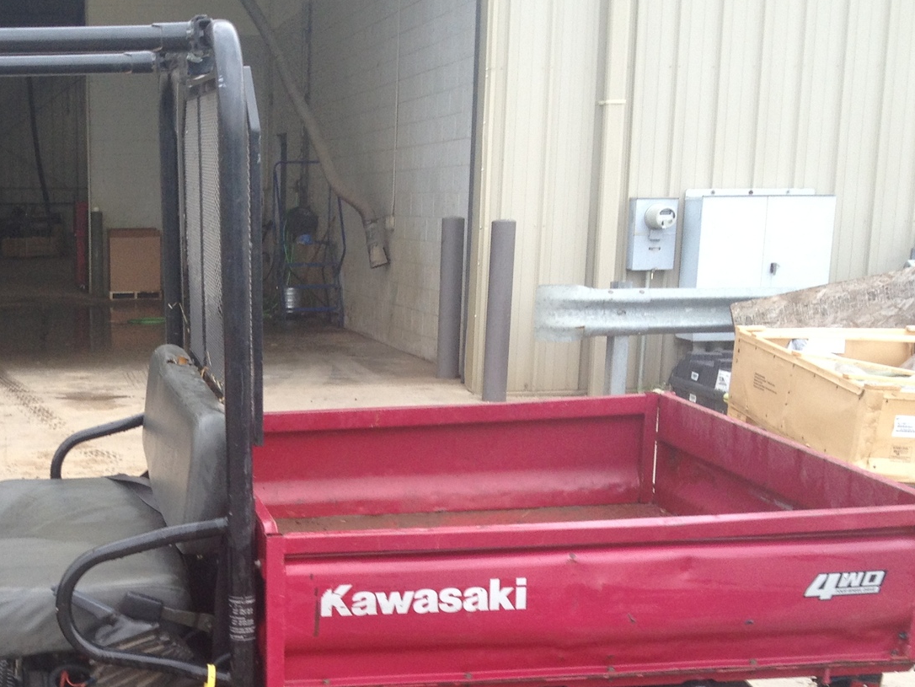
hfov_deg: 28.4
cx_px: 120
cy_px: 572
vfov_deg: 21.9
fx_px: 1745
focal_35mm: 66
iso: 50
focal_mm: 4.28
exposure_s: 1/120
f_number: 2.4
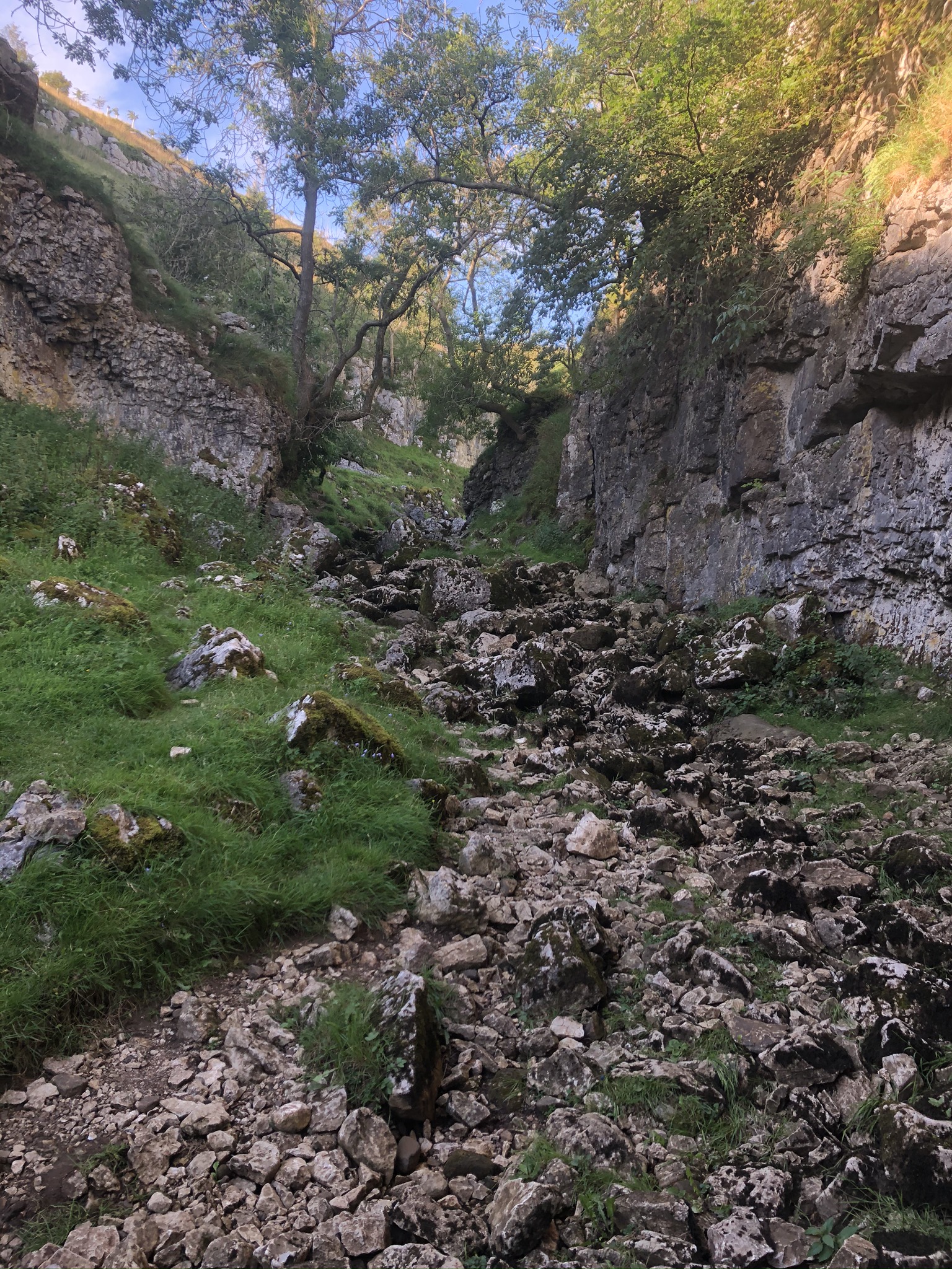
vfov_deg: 63.4
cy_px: 634
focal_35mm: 28
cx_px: 476
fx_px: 1027
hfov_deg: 49.7
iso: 20
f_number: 1.8
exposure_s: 1/144
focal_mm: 3.99
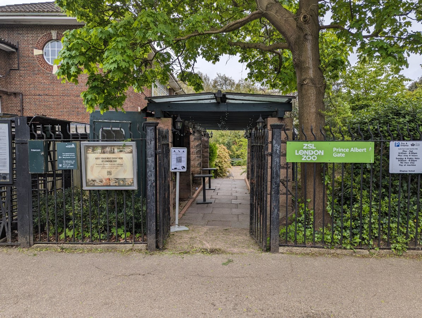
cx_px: 211
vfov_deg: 56.9
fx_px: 293
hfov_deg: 71.5
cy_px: 159
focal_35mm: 24
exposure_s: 1/775
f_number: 1.85
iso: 40
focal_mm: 6.81
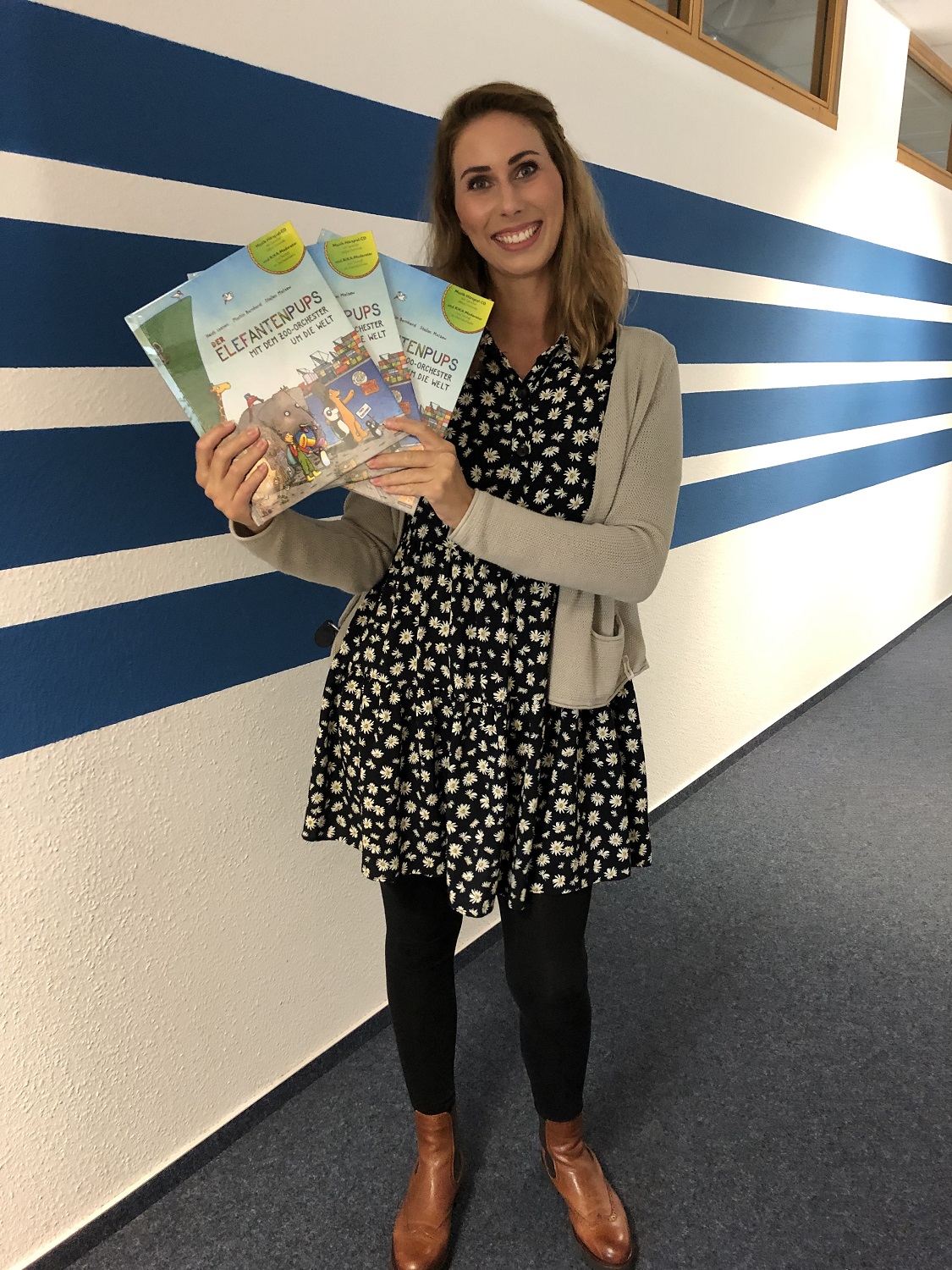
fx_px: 1027
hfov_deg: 49.7
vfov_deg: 63.4
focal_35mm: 28
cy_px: 635
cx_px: 476
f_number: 1.8
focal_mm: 4
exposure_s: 1/14
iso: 100
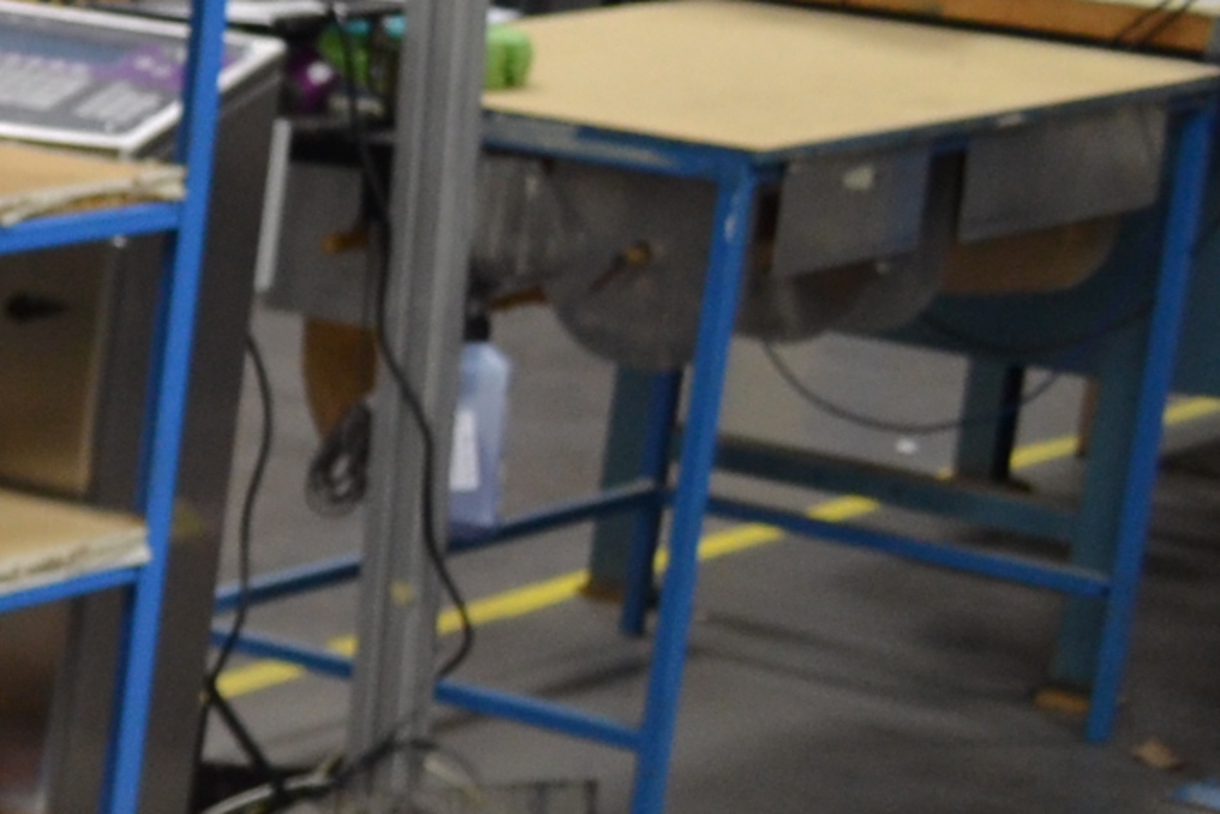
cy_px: 461
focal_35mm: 131
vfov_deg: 10.5
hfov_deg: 12.6
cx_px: -1595
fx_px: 4440
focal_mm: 18
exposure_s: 1/60
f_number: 4
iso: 400
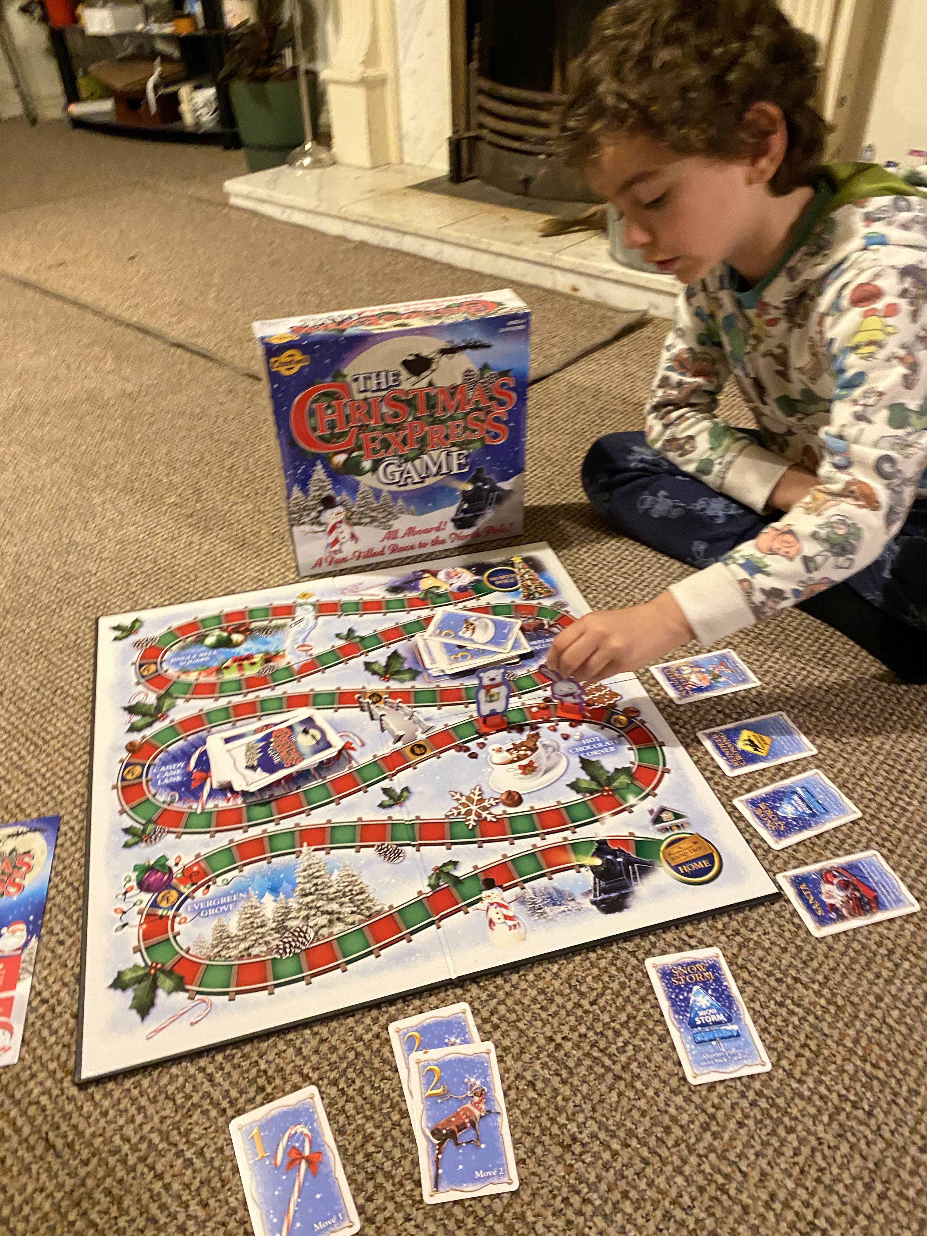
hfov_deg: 53.1
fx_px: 928
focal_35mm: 26
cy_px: 618
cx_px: 464
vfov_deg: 67.3
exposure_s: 1/33
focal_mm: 4.25
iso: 640
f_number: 1.8
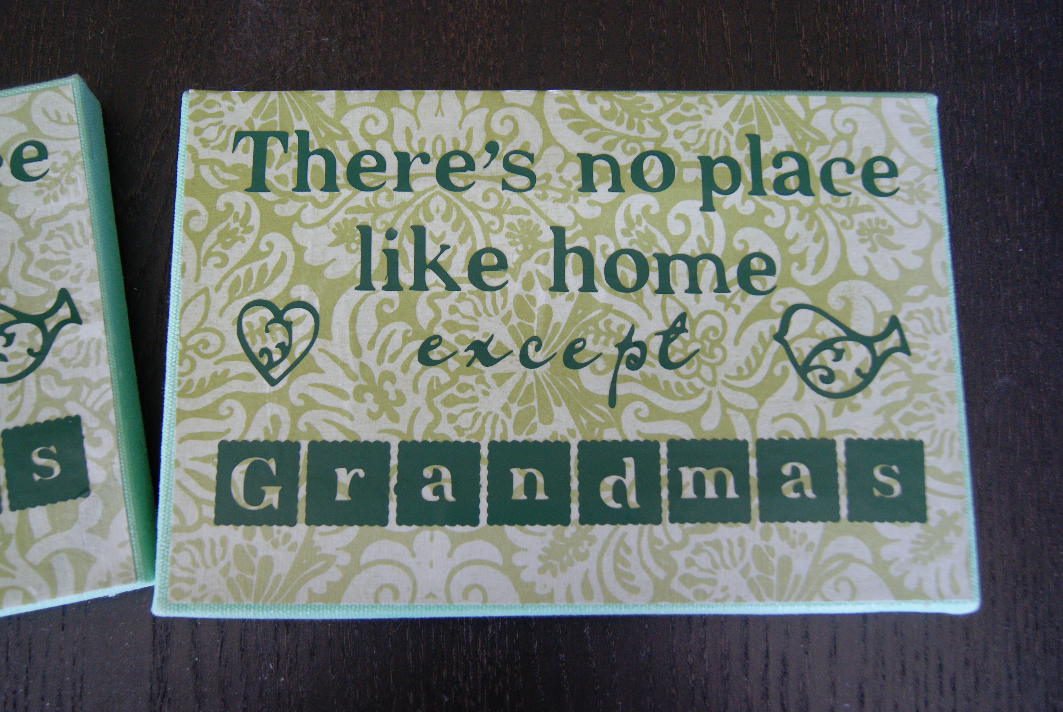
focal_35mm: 36
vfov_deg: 37.0
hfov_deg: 53.1
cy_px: 356
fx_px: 1064
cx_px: 532
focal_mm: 24
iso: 400
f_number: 4
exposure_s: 1/30
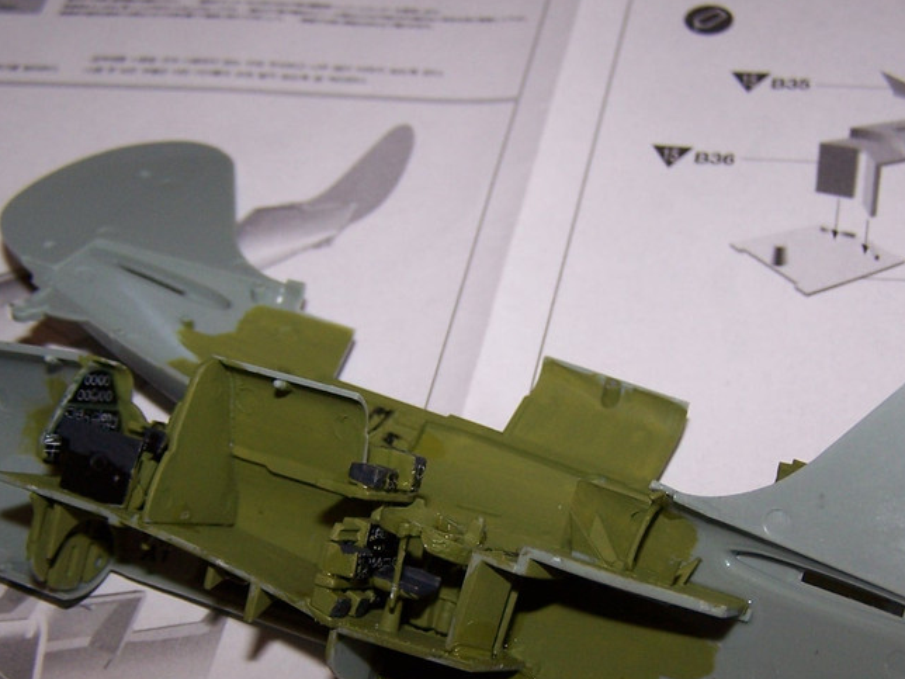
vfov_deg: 23.1
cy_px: 491
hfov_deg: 30.7
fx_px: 1647
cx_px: 532
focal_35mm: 63
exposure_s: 1/60
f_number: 2.8
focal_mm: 6.3
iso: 80
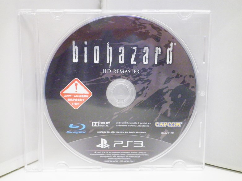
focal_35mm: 48
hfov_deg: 39.6
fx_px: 336
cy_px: 91
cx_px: 119
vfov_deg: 30.3
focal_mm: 8.3
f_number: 3.4
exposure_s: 1/50
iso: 800
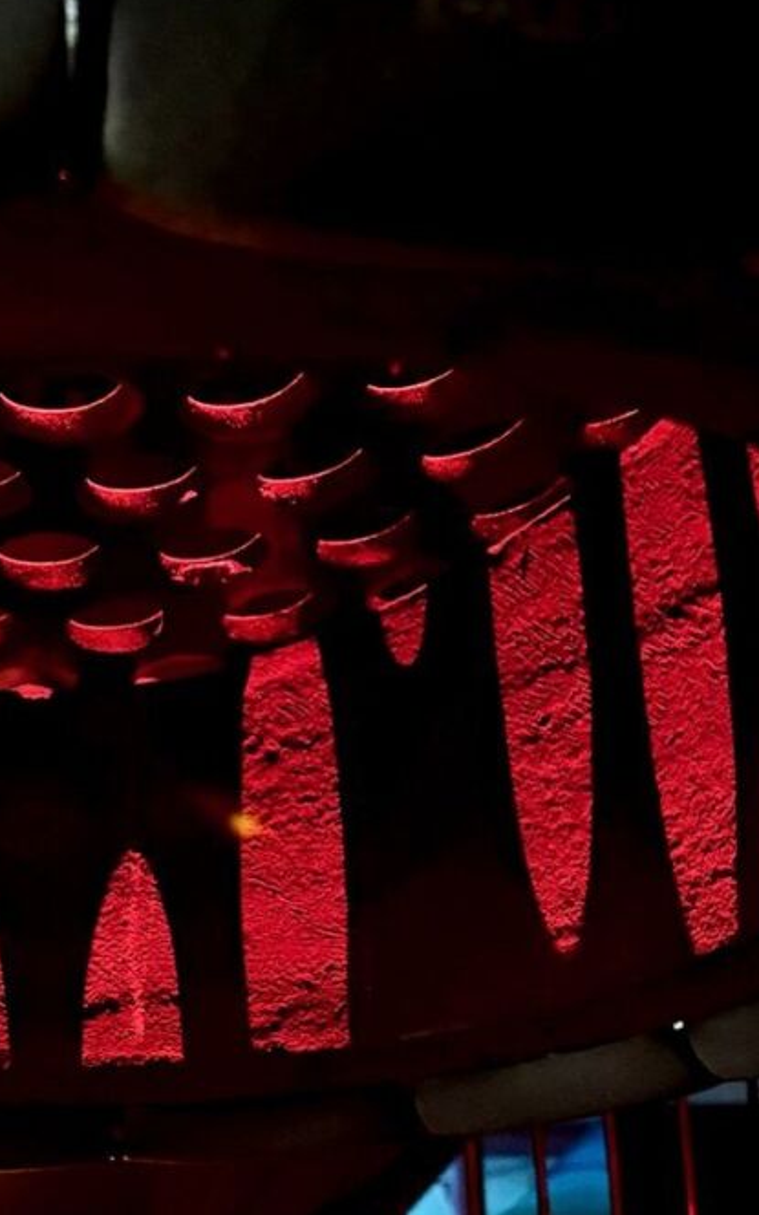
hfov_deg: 18.4
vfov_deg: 28.2
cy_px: 1174
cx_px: -1
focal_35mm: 69
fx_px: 2284
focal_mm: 5.96
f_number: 1.6
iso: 3200
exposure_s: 1/16
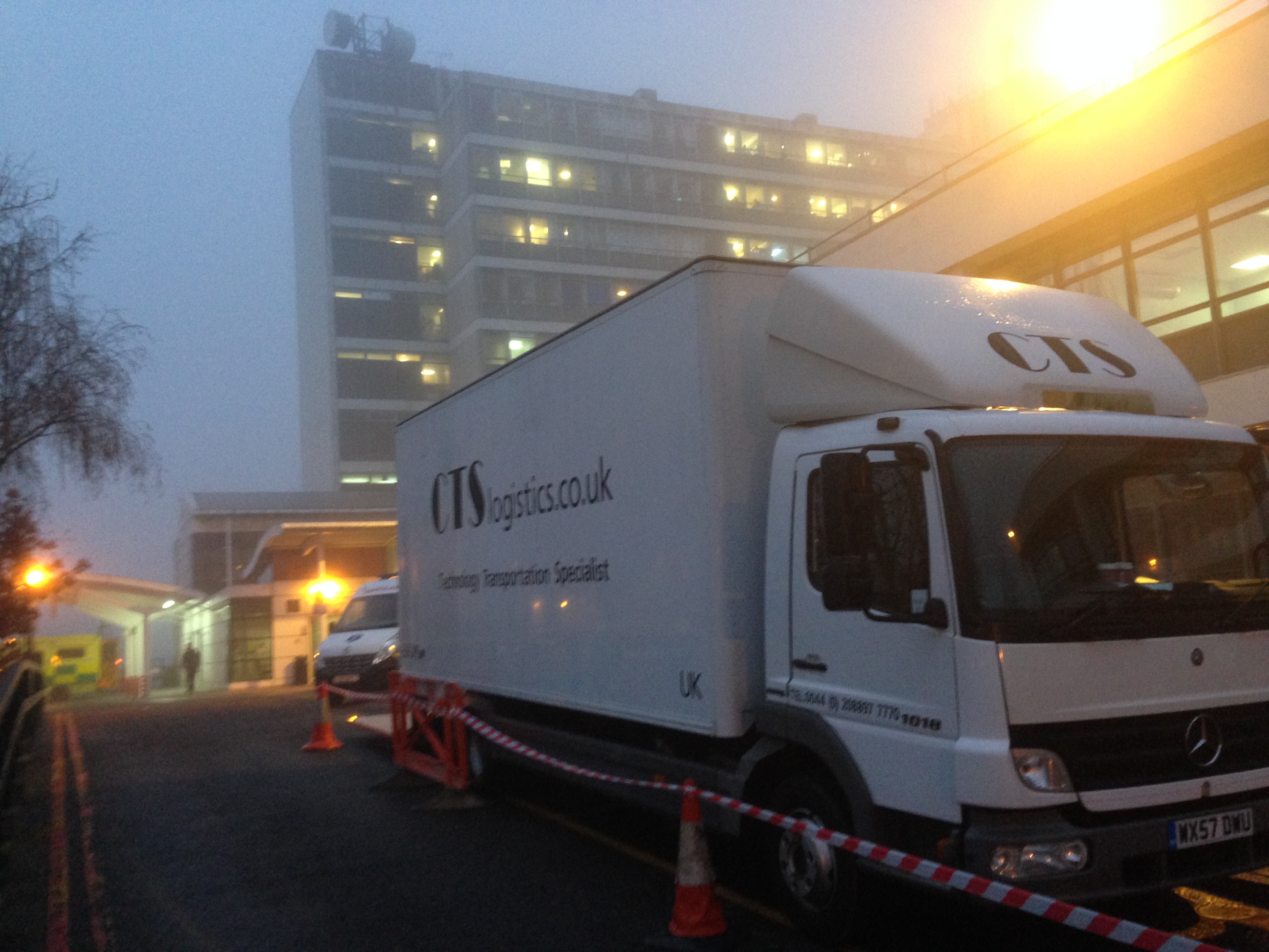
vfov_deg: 42.9
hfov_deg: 55.4
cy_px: 476
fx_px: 1210
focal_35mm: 33
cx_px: 634
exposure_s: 1/20
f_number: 2.4
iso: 250
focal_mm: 4.12
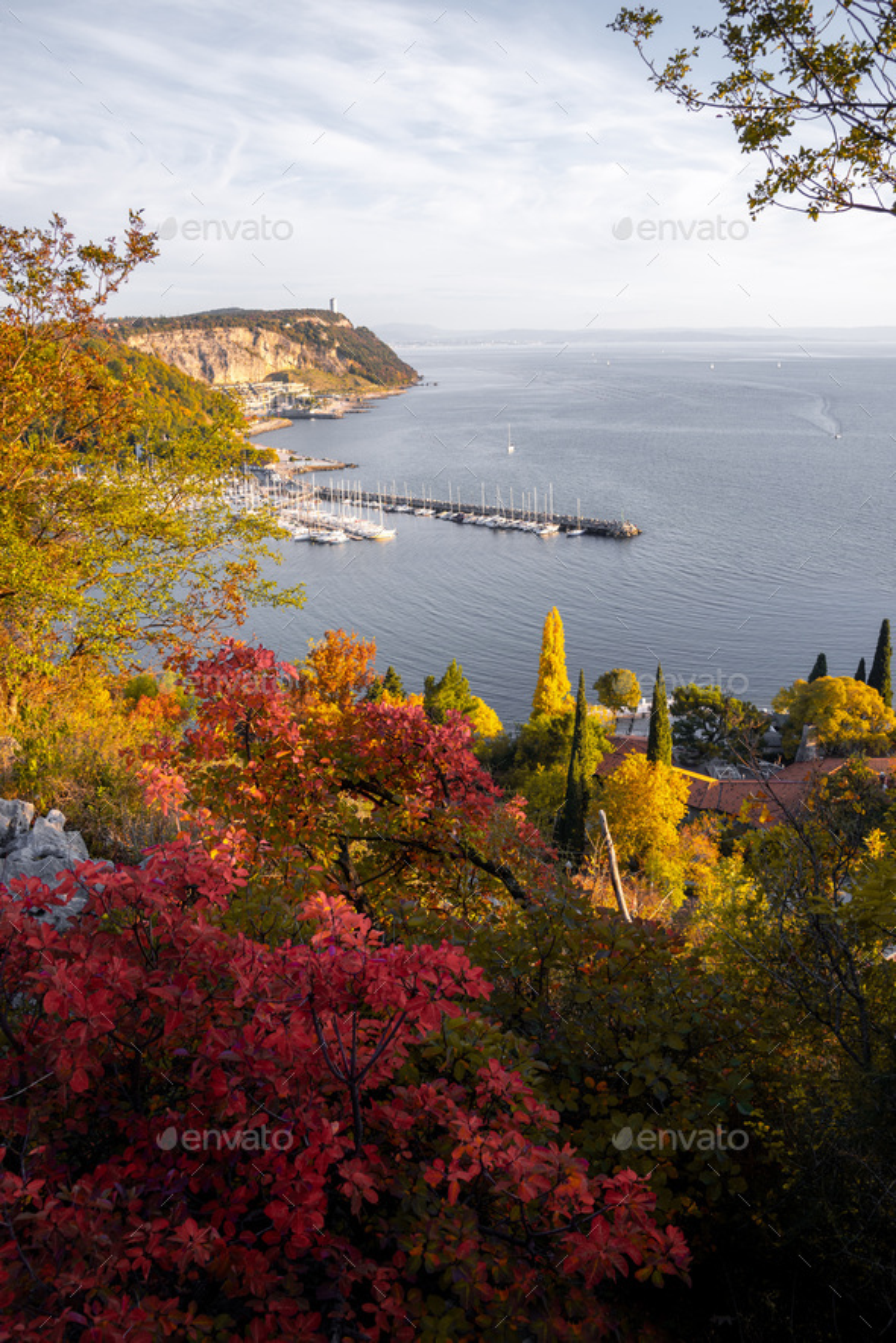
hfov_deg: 46.4
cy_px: 672
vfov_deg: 65.5
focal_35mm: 28
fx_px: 1044
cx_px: 448
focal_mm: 28
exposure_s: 1/60
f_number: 16
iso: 200
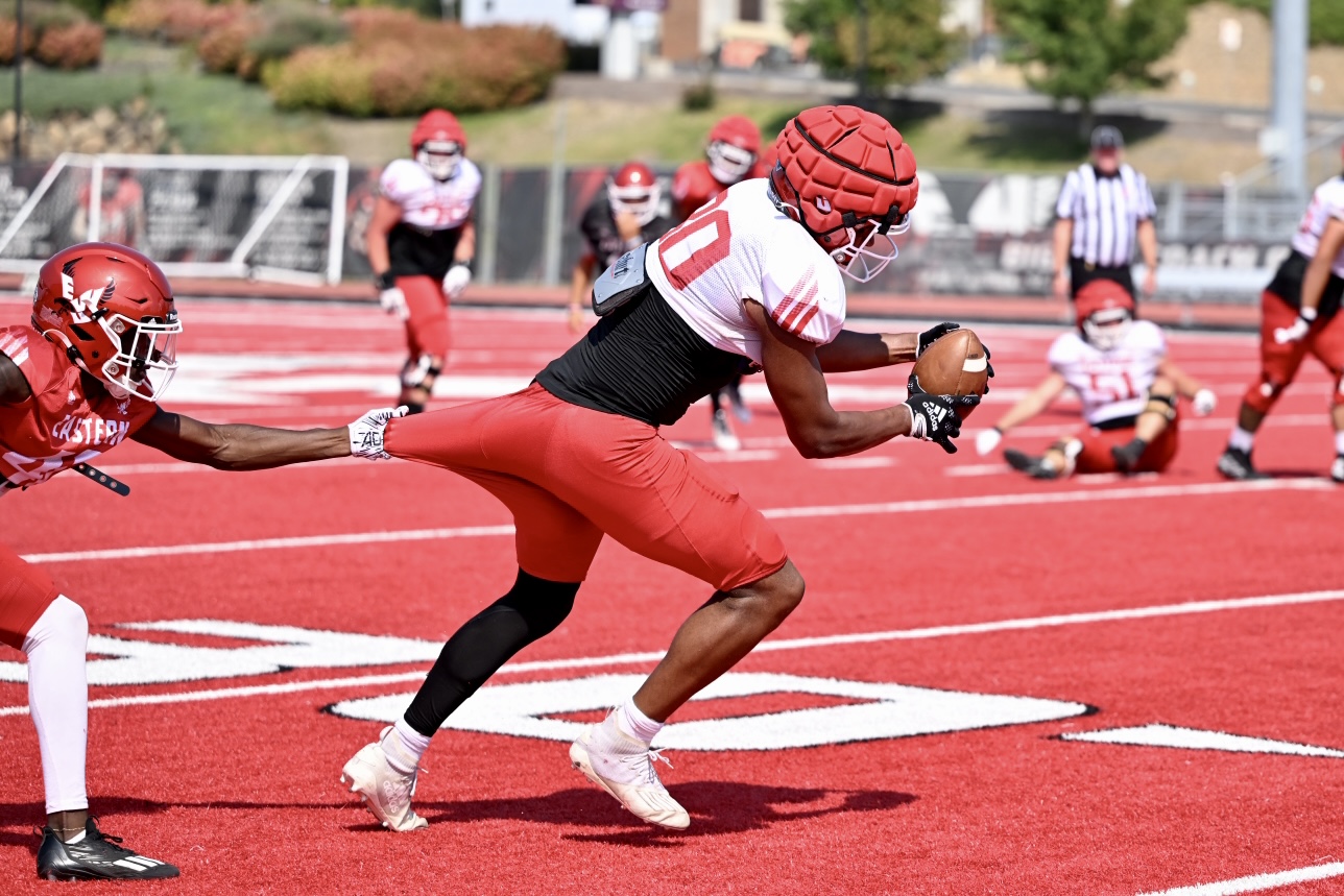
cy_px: 448
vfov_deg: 13.0
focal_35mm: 105
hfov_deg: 19.5
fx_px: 3920
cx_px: 672
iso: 200
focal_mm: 105
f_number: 2.8
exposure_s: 1/3200
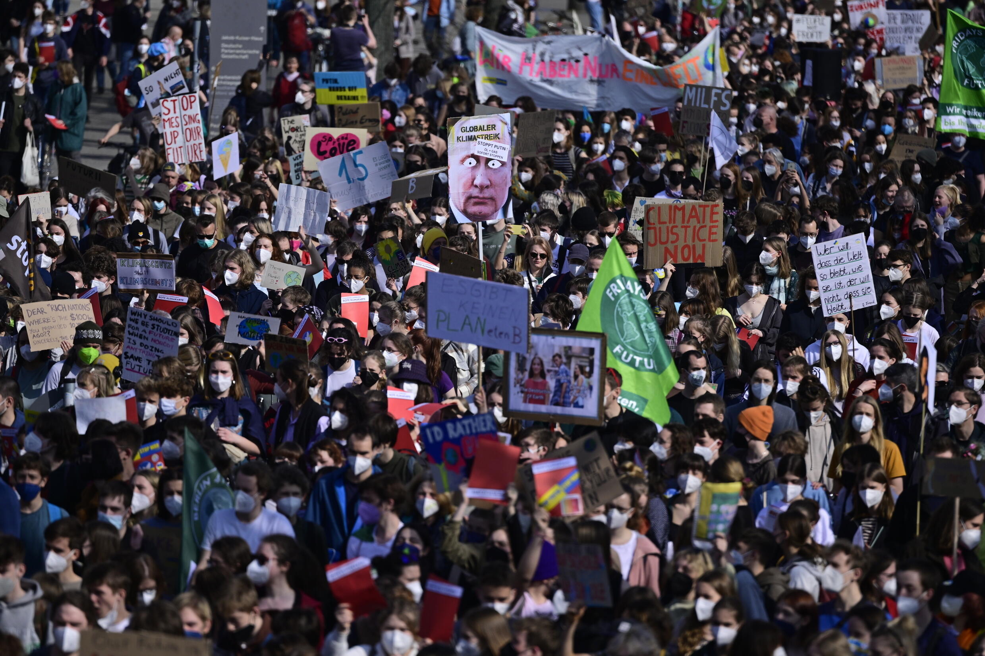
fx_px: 8206
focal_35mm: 300
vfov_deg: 4.6
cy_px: 328
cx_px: 492
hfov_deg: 6.9
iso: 100
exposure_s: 1/5000
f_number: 2.8
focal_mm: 200
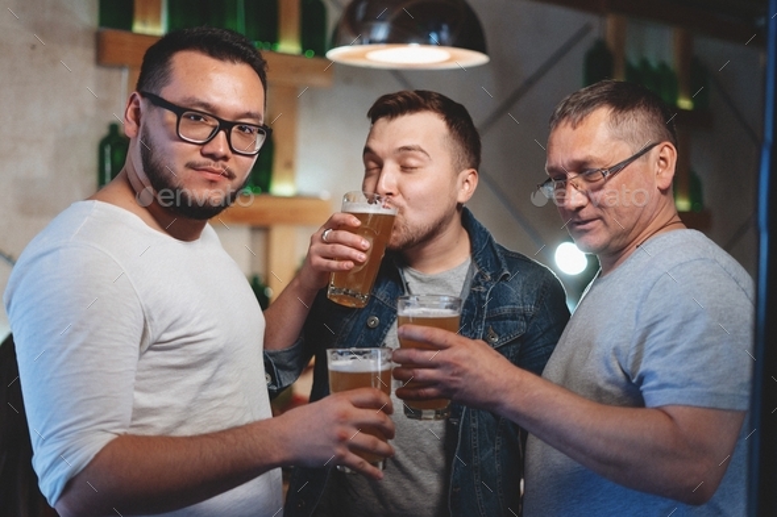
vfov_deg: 27.0
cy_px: 258
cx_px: 388
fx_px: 1079
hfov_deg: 39.6
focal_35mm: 50
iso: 640
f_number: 1.8
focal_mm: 50
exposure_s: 1/200
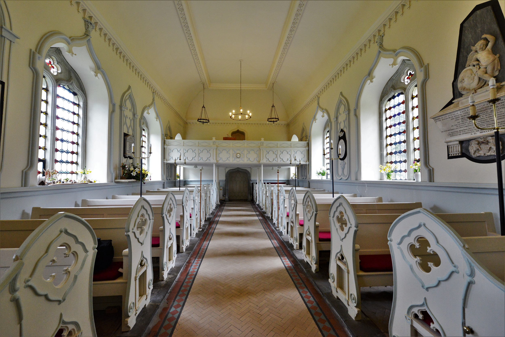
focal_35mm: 14
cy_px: 168
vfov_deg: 81.2
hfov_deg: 104.2
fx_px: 196
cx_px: 252
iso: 3200
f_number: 5.6
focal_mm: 14
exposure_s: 1/50
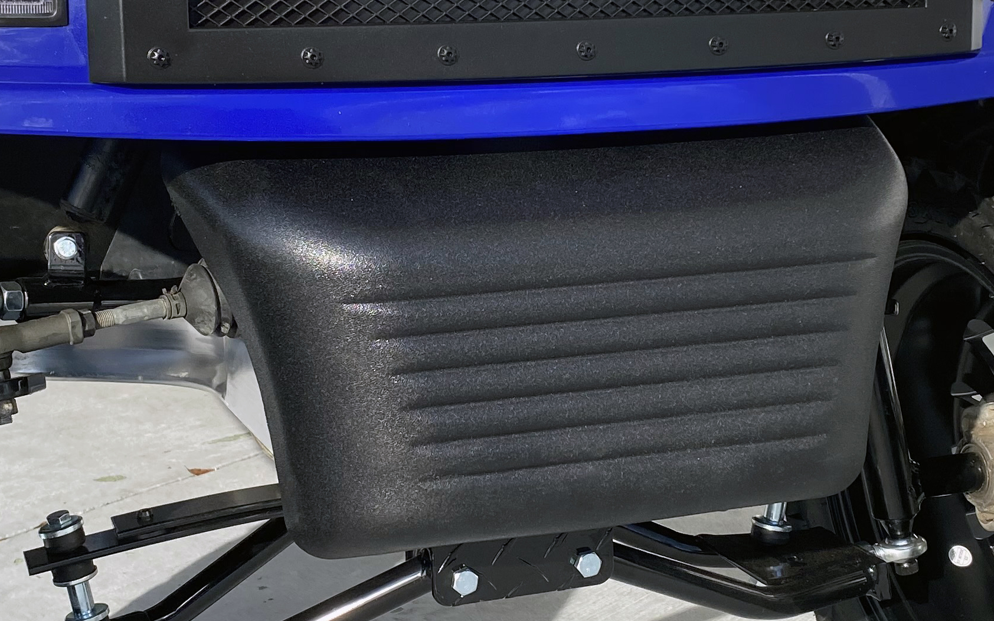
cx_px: 427
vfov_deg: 19.7
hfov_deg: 31.0
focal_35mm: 66
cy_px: 250
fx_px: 1788
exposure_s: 1/1898
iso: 32
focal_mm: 4.25
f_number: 1.8
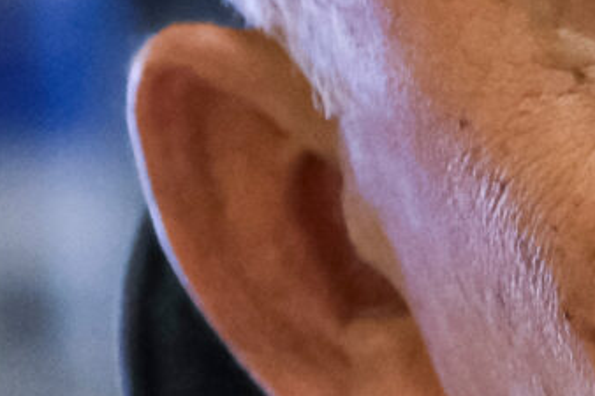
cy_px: 143
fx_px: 16403
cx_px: 1472
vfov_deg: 1.4
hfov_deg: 2.1
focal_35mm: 993
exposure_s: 1/125
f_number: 2.8
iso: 3200
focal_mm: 87.1
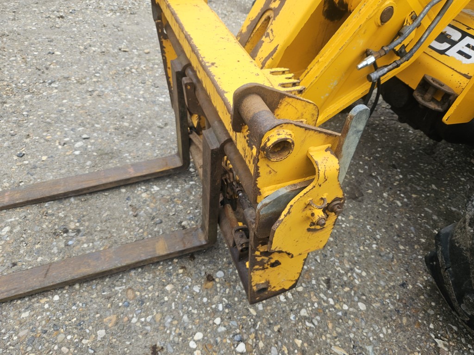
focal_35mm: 23
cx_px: 237
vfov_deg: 58.9
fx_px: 315
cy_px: 178
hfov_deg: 73.9
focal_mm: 5.4
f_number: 1.8
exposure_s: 1/190
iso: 64
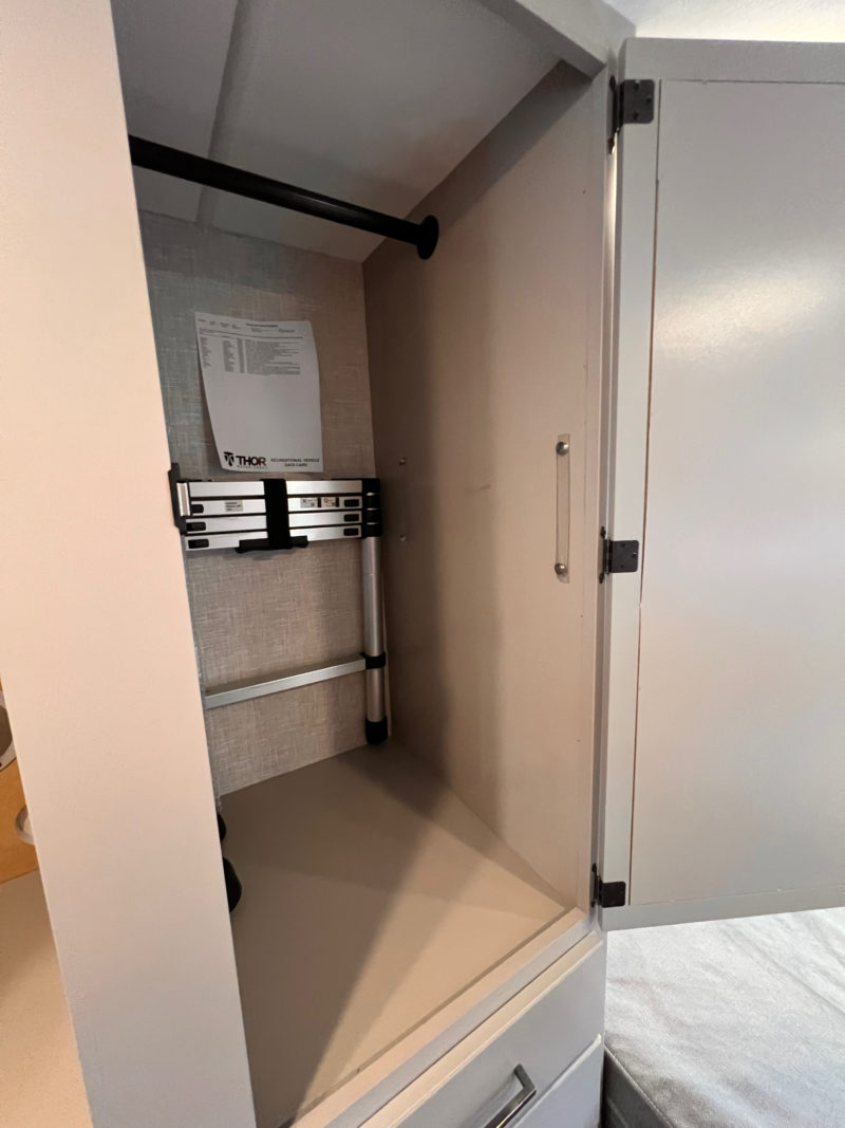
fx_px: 423
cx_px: 422
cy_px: 564
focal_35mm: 13
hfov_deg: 89.9
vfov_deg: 106.2
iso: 640
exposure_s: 1/60
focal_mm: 1.57
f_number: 1.8
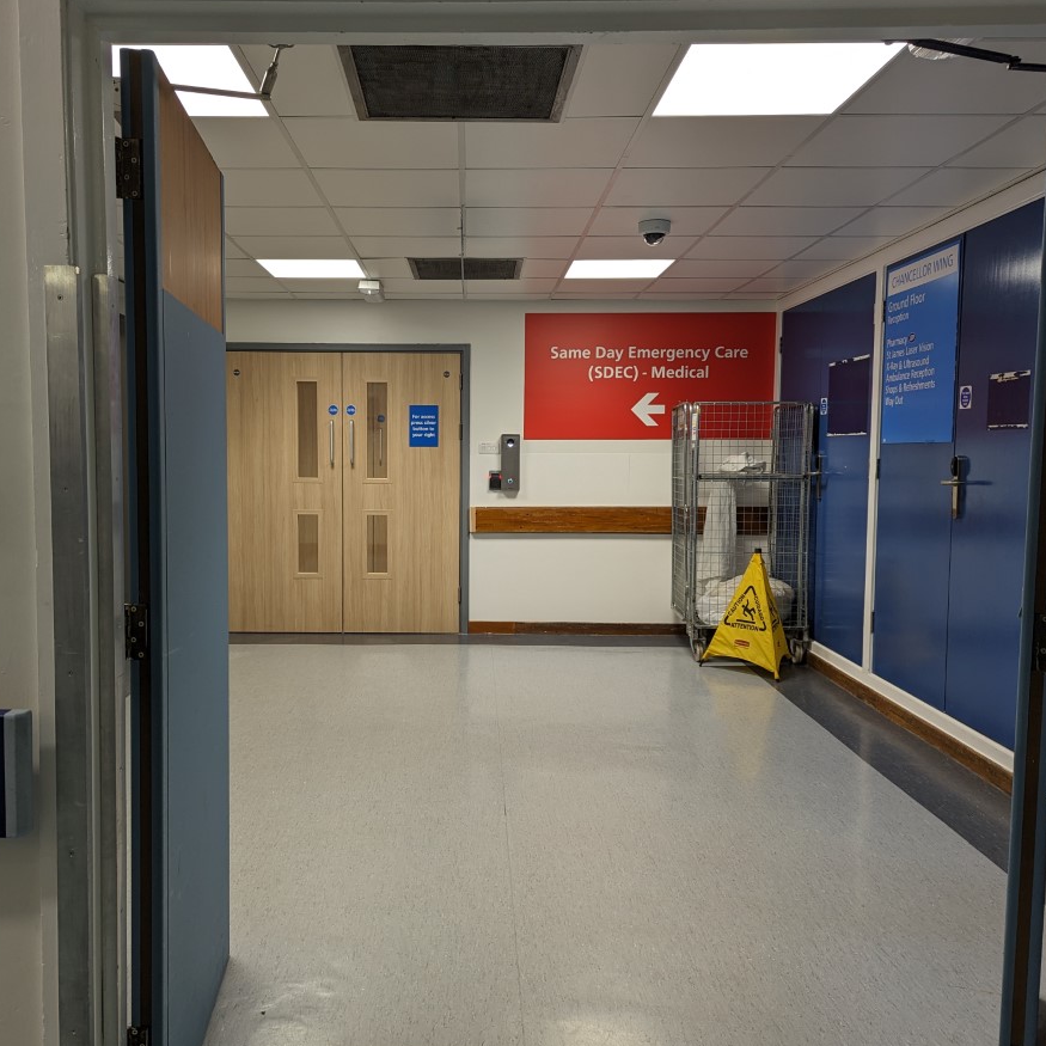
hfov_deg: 55.3
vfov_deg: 55.6
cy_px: 526
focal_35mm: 29
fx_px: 991
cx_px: 429
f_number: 1.85
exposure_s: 1/36.3
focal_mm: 6.81
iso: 44
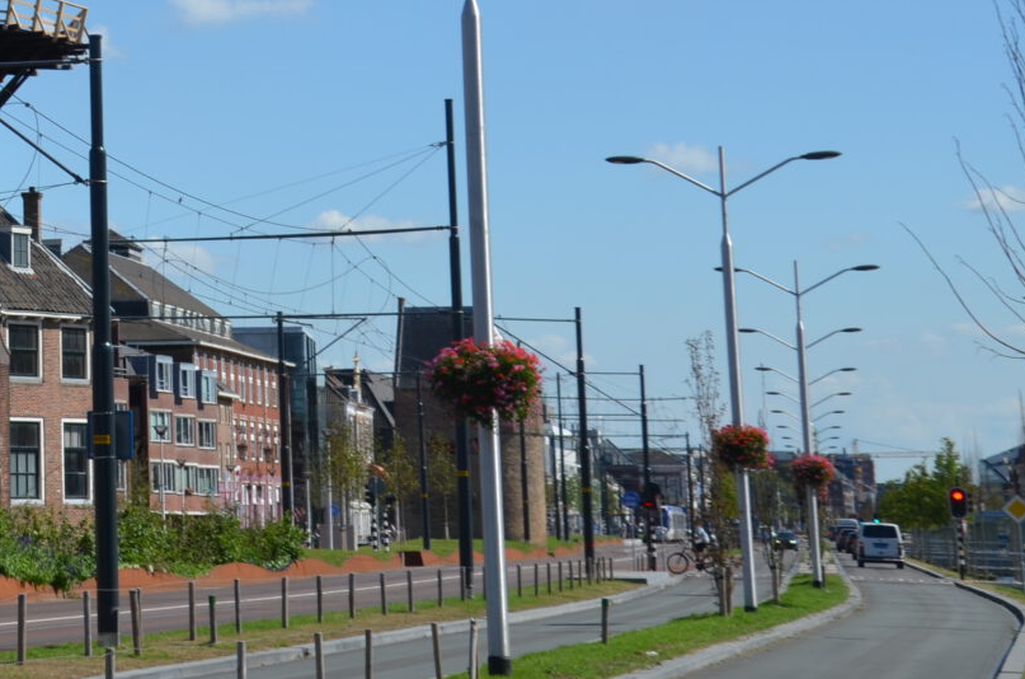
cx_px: -268
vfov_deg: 10.1
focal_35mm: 133
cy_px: -116
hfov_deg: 14.8
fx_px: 3786
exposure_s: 1/250
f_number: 8
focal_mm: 35
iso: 100
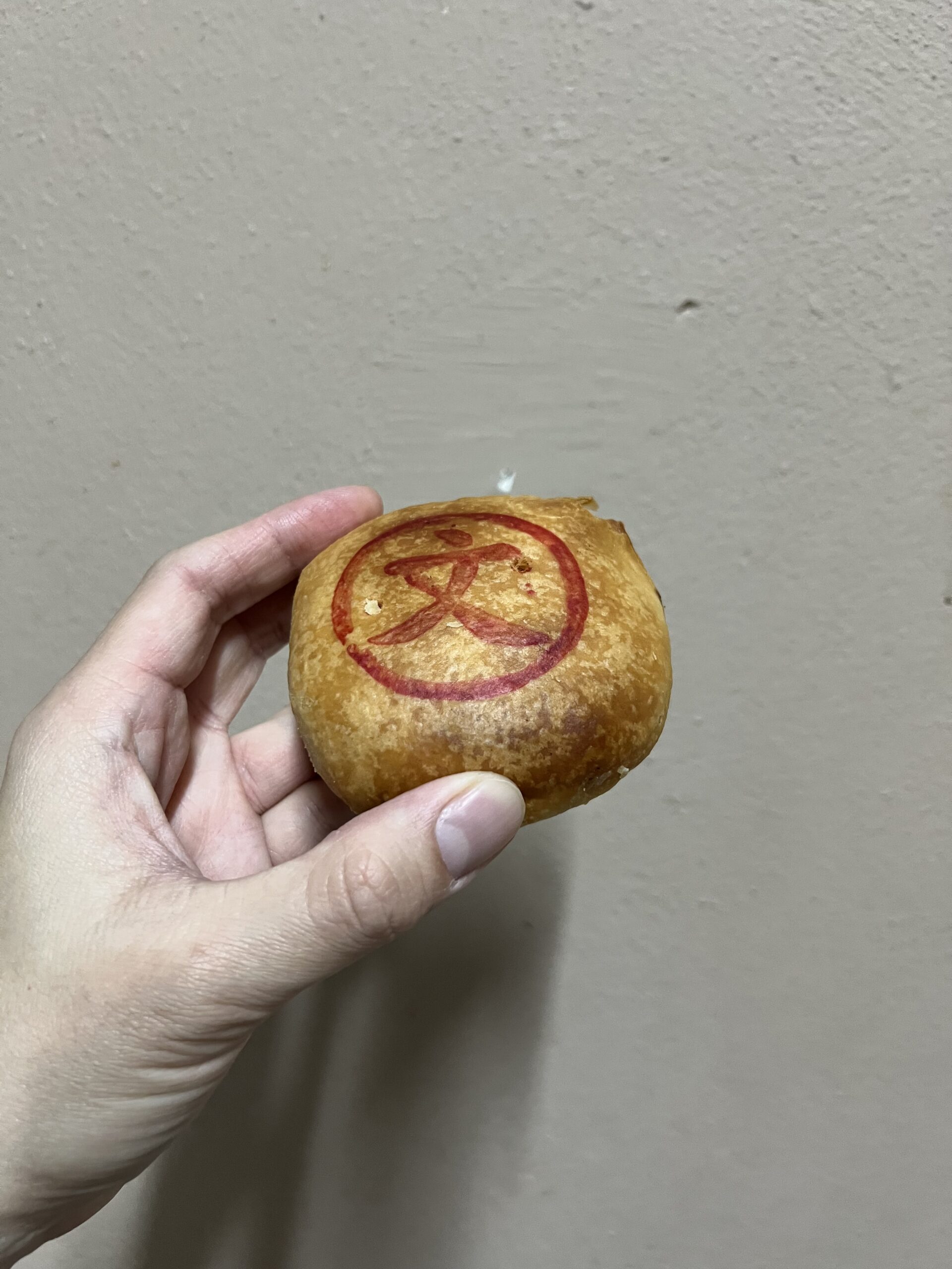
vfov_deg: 67.3
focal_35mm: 26
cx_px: 476
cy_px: 634
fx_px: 953
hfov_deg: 53.1
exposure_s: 1/50
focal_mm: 5.7
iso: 320
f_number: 1.5
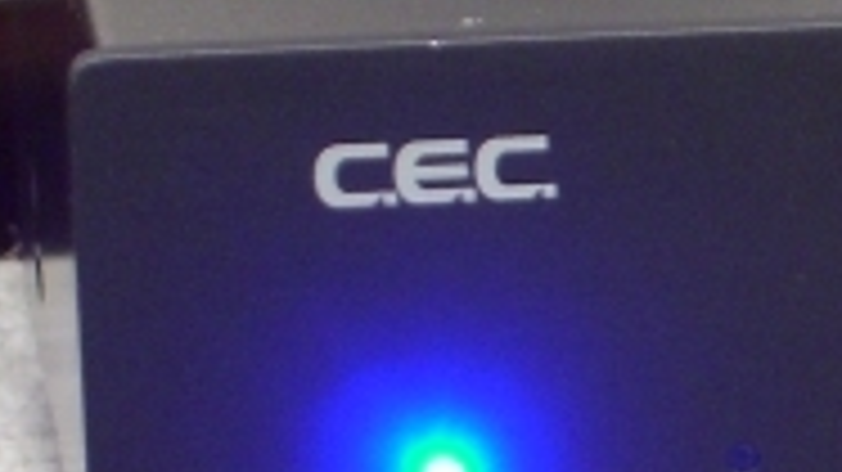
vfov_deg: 4.1
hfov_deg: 7.1
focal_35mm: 298
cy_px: 508
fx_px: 6650
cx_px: 1418
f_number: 4.4
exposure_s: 1/6
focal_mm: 16.6
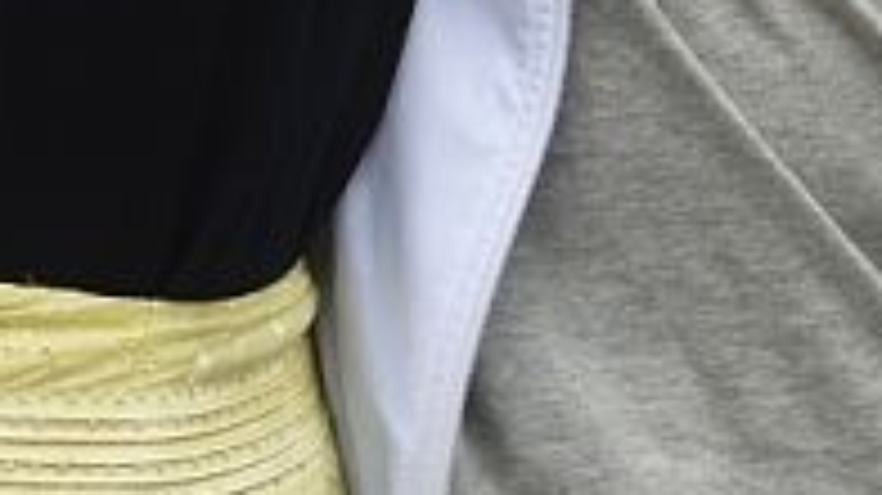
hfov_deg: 8.5
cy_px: -1066
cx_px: 1094
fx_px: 5844
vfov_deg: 4.6
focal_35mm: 250
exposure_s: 1/200
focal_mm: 26
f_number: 6.3
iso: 100
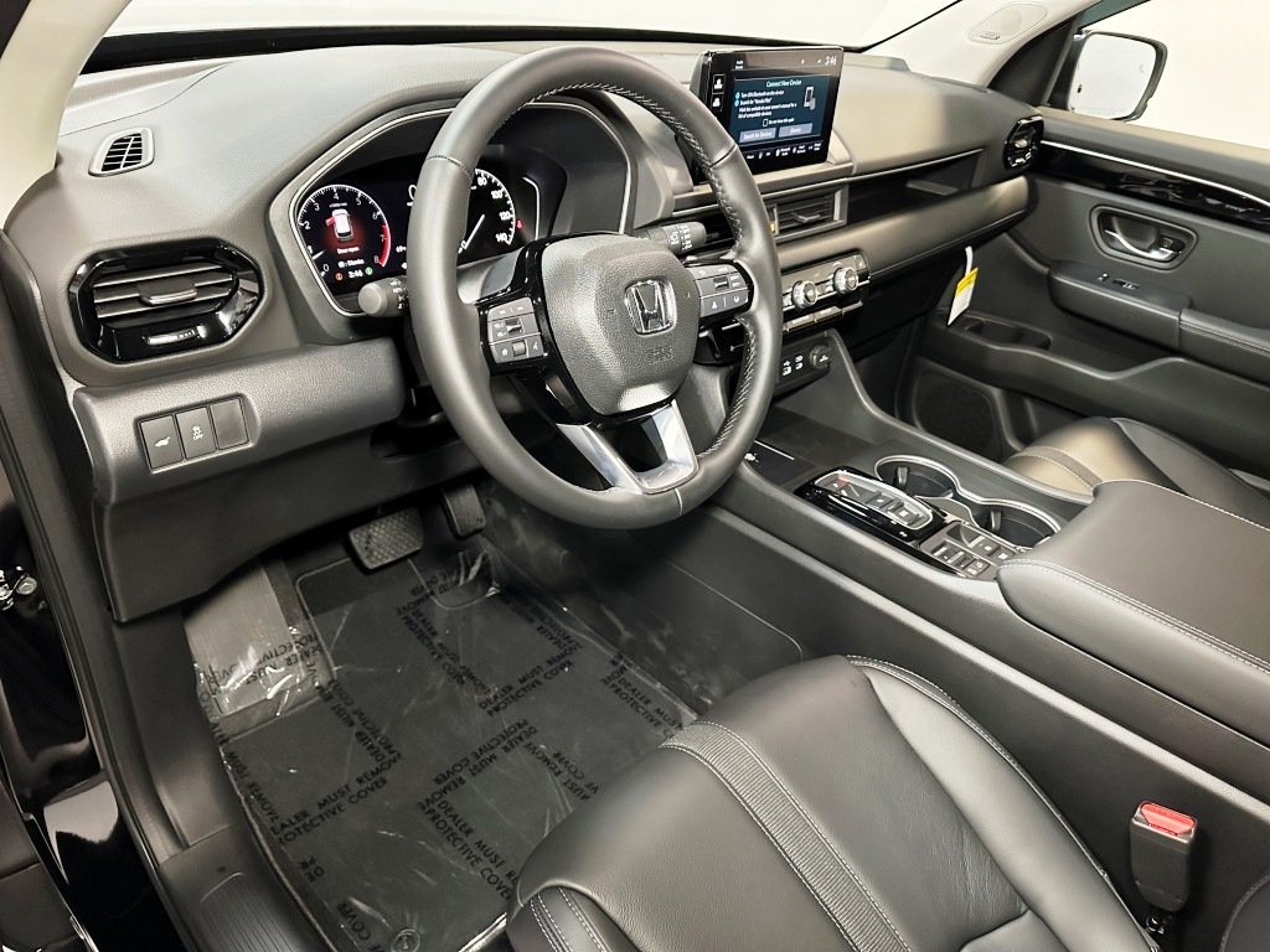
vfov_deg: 56.8
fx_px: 881
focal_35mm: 24
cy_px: 476
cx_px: 635
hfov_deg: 71.6
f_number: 1.78
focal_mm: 6.86
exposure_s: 1/30
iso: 1000
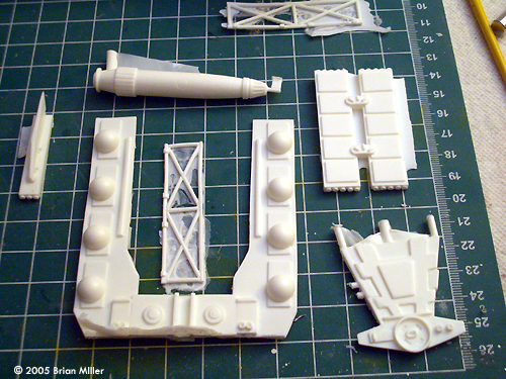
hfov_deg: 38.9
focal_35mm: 49
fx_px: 716
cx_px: 253
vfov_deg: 29.7
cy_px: 190
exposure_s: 1/20
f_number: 3.1
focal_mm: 8.2
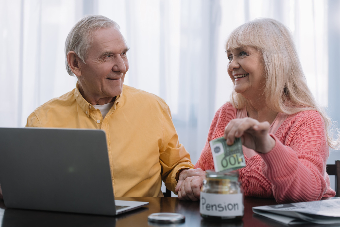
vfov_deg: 19.5
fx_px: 661
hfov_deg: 28.8
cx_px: 170
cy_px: 114
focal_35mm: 70
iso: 320
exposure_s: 1/200
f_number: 3.5
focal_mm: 70
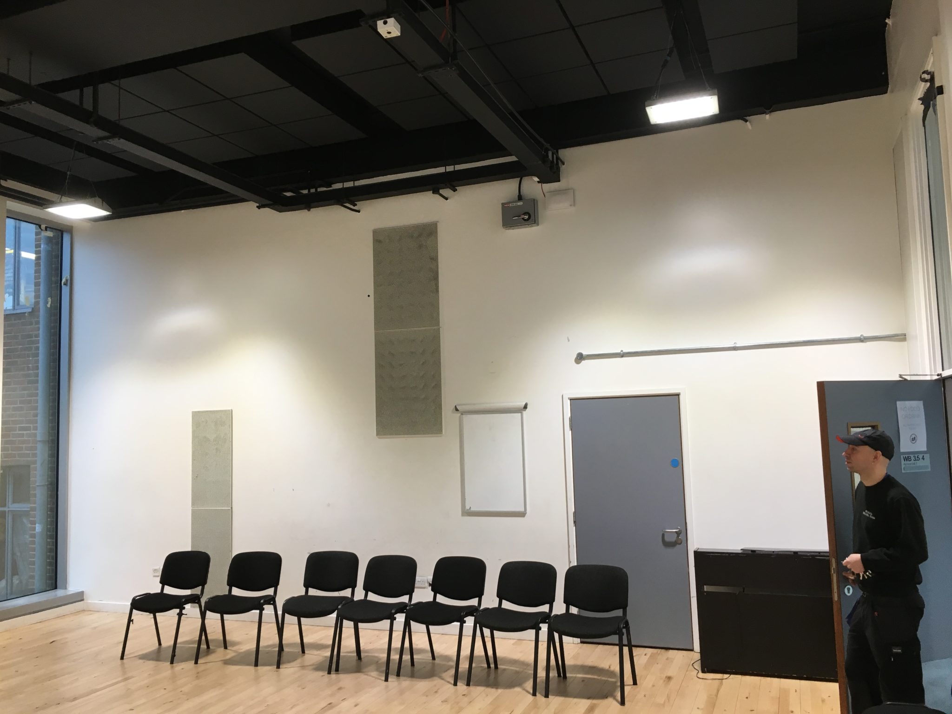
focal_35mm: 29
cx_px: 476
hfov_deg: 61.7
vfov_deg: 48.2
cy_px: 357
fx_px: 798
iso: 40
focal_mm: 4.15
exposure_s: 1/33
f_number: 2.2
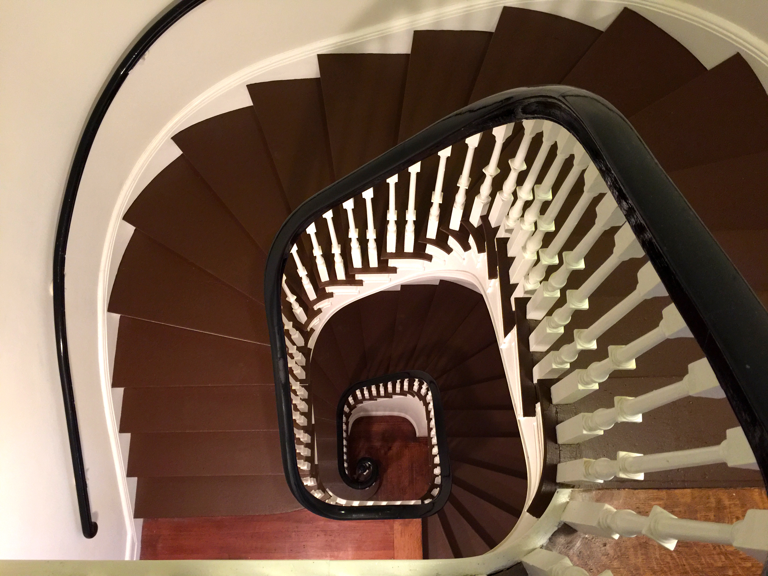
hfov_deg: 61.7
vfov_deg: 48.2
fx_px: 643
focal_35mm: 29
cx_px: 384
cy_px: 288
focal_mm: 4.15
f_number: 2.2
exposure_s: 1/4
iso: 80
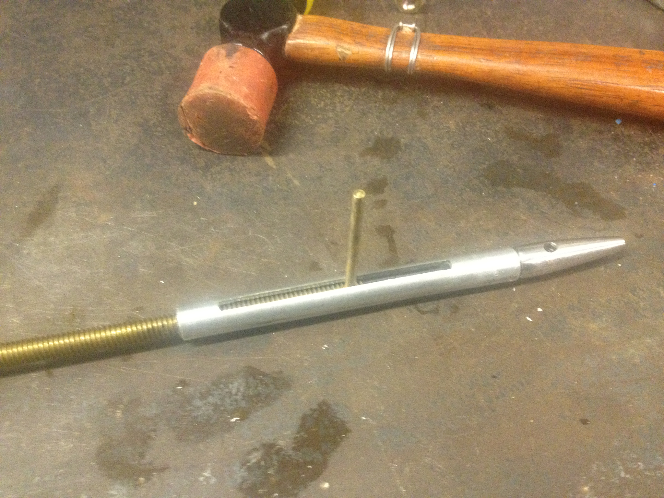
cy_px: 249
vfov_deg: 40.7
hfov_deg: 52.6
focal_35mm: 35
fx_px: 671
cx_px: 332
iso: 400
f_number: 2.4
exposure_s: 1/15
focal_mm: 4.28
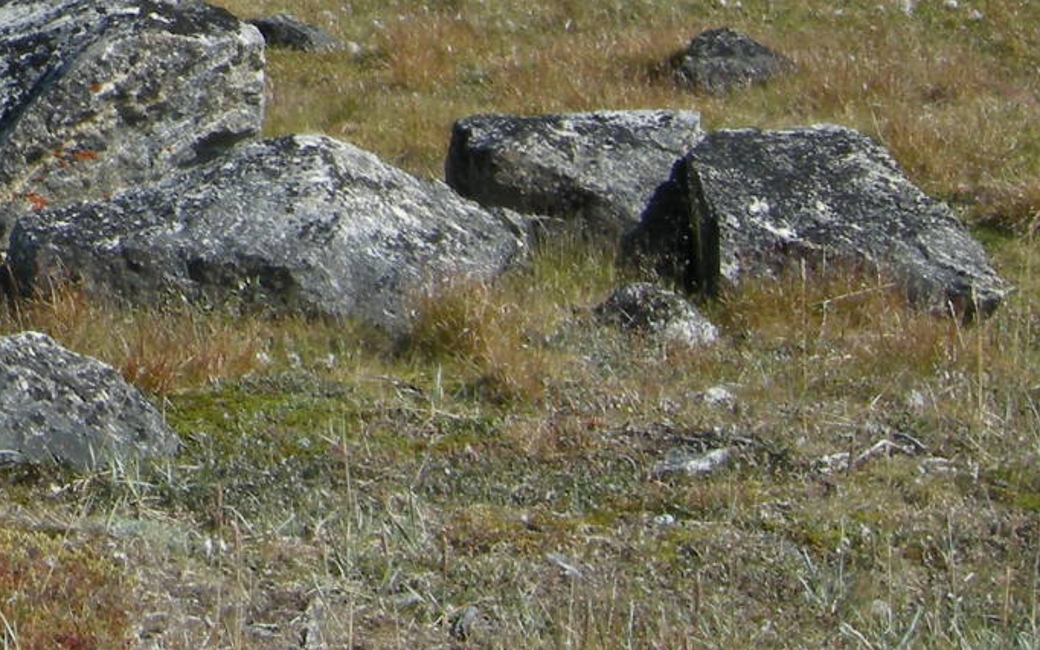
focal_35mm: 141
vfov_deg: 9.0
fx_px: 3996
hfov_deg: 13.8
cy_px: -436
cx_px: -605
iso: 64
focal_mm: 7.5
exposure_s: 1/416
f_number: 4.3
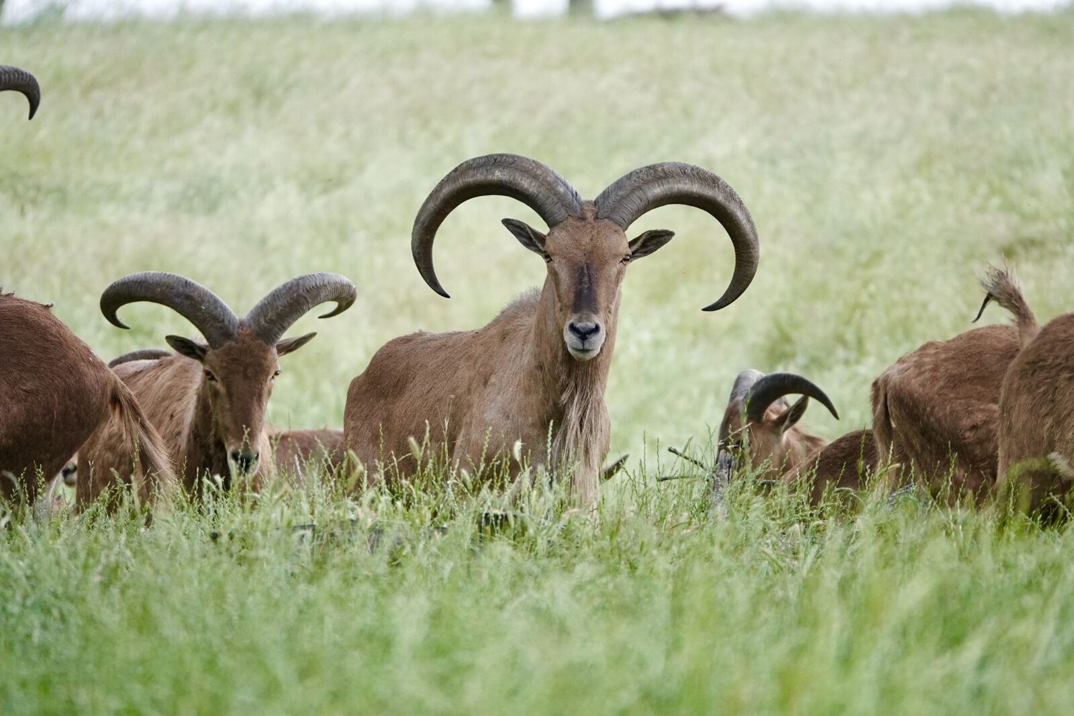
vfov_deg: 2.3
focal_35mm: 600
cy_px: 358
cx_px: 537
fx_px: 17900
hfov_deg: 3.4
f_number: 4
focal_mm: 220
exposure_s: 1/250
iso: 500
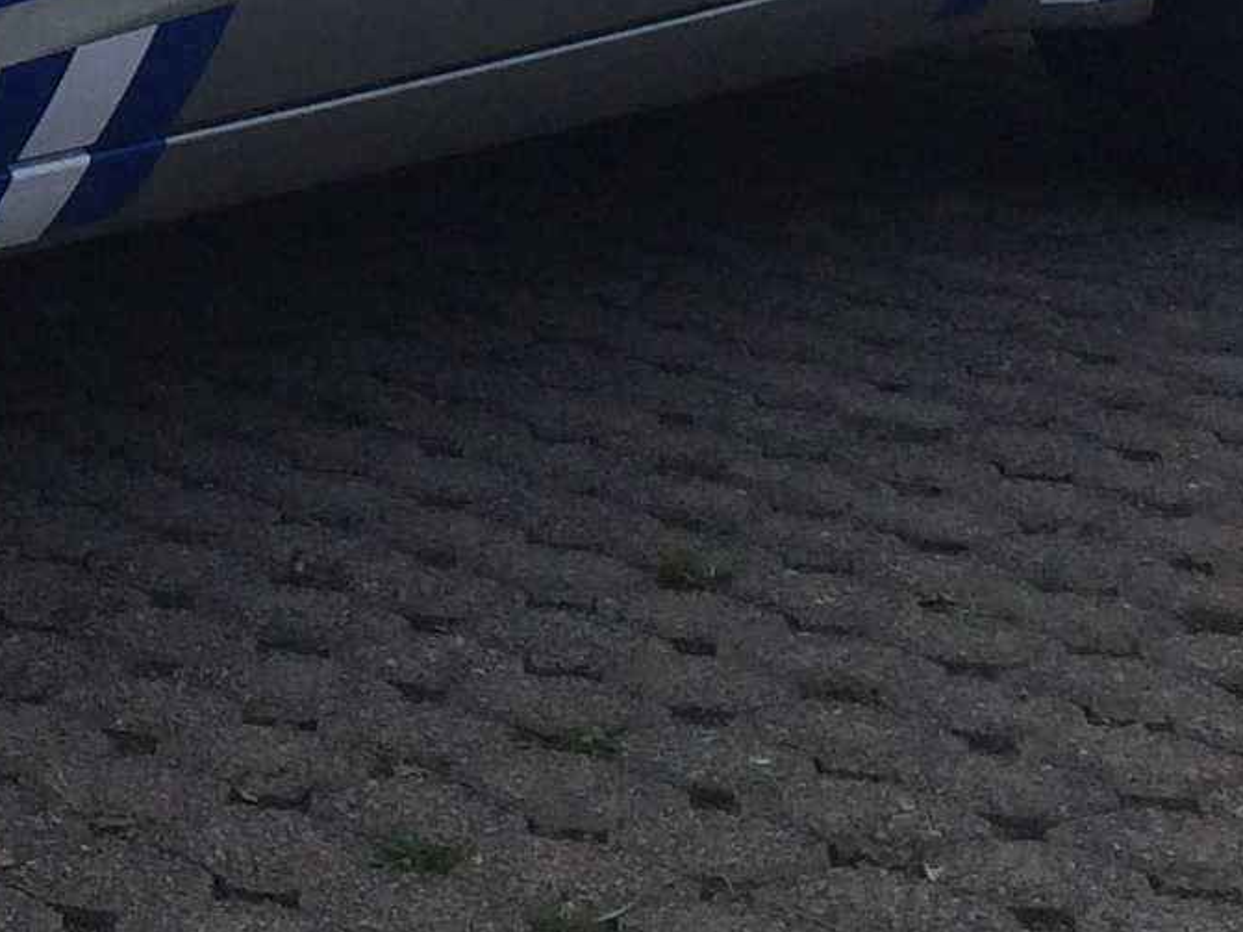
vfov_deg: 9.5
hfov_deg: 12.6
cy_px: -949
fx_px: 5242
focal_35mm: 146
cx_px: -854
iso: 32
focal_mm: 4.12
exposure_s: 1/892
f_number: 2.2
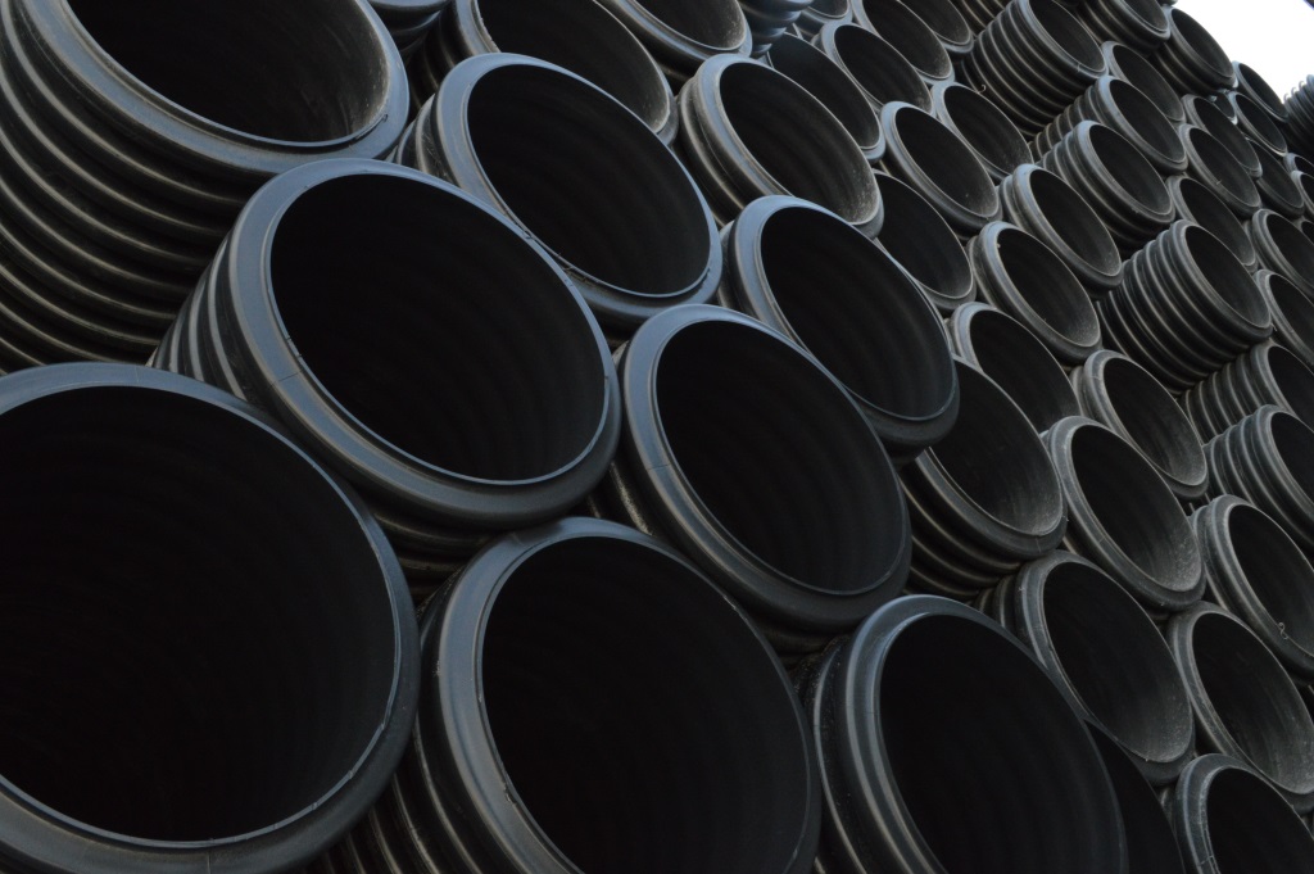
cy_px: 437
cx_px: 657
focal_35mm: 36
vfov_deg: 36.8
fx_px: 1313
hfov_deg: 53.2
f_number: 20
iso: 1600
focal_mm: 24
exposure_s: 1/160
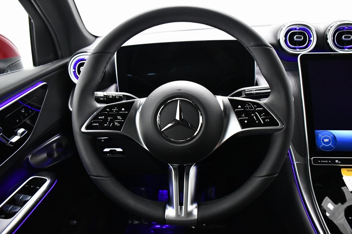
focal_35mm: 27
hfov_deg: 67.4
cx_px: 176
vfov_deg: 47.9
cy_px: 117
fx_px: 264
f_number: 3.5
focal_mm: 18
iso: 5000
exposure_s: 1/60
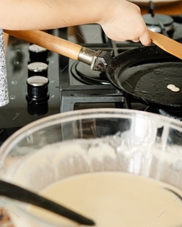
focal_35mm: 103
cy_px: -83
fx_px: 693
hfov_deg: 15.0
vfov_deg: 17.3
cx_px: 85
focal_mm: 35
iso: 1000
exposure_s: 1/320
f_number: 2.2
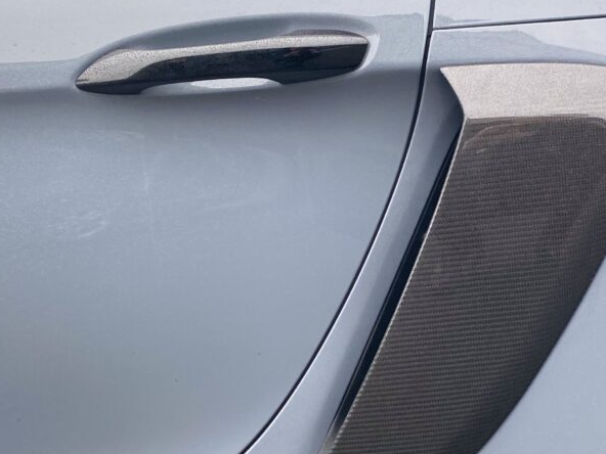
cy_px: 264
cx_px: 503
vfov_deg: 25.2
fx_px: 1015
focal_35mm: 58
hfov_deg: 32.1
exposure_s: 1/73
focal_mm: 4.25
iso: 125
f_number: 1.8
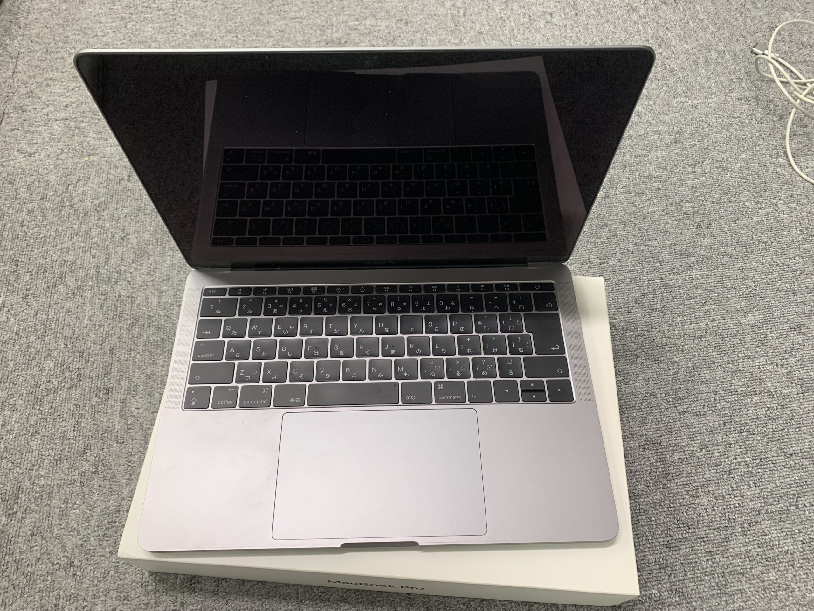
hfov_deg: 67.3
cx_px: 407
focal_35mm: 26
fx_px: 611
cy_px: 306
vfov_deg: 53.1
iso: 100
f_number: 1.8
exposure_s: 1/60
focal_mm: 4.25
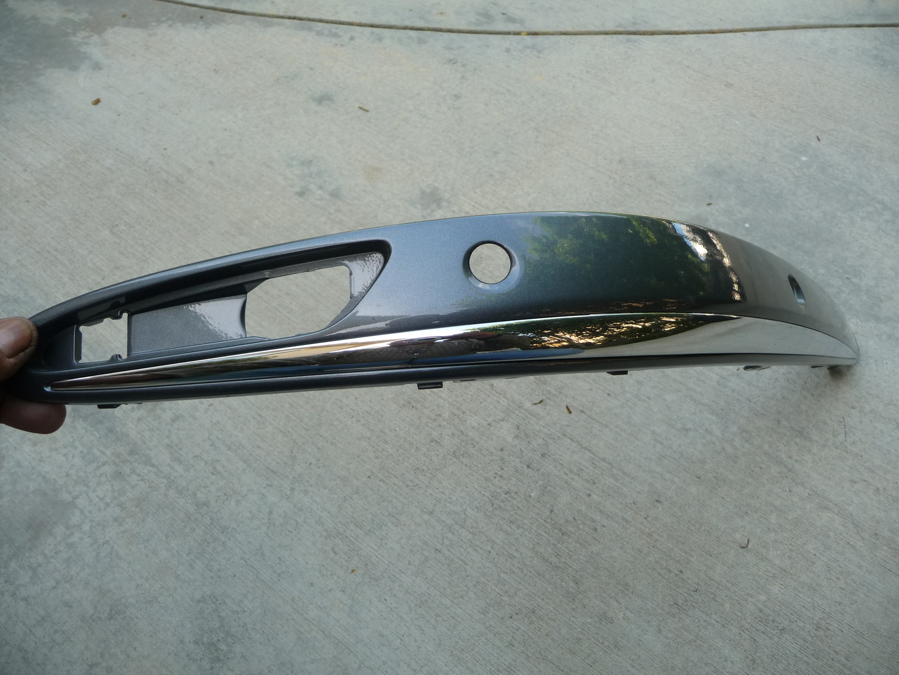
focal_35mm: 28
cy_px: 338
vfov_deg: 49.7
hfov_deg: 63.4
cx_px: 450
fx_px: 727
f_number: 3.3
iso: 100
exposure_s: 1/125
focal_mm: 4.7
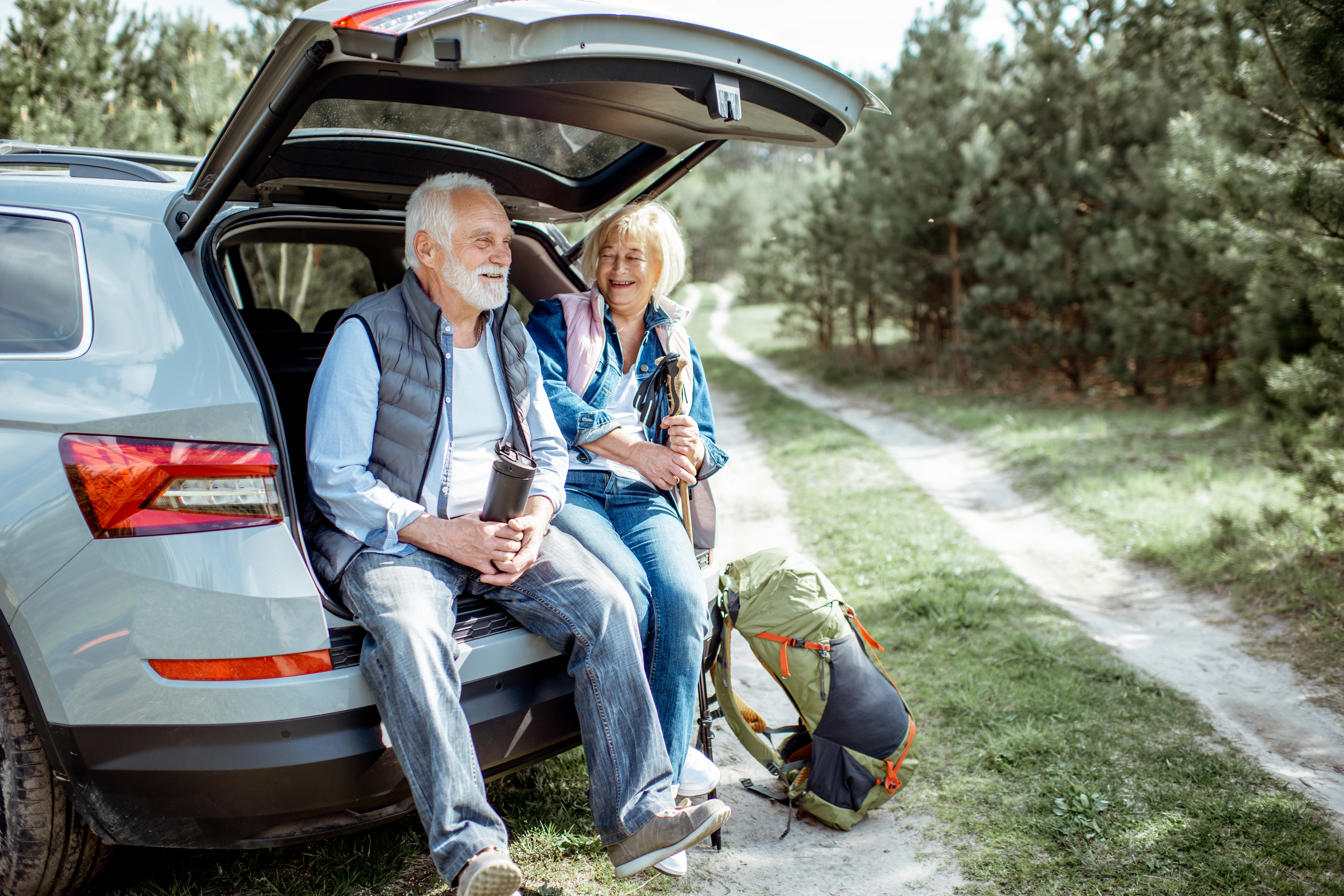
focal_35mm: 35
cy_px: 448
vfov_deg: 37.9
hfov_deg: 54.4
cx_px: 672
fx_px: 1307
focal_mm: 35
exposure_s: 1/2000
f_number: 2
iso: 200
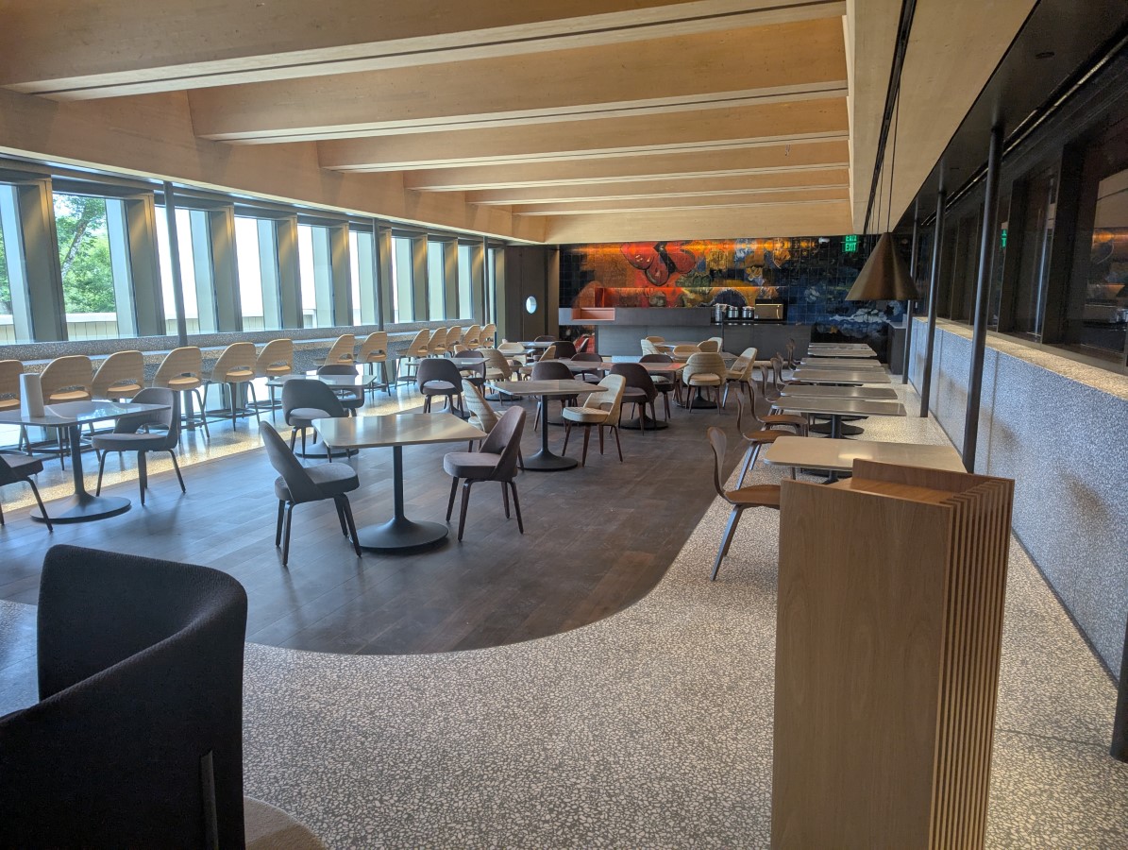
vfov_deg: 56.9
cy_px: 425
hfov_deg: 71.5
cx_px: 564
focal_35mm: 24
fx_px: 783
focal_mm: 6.81
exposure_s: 1/115
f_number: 1.85
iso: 65
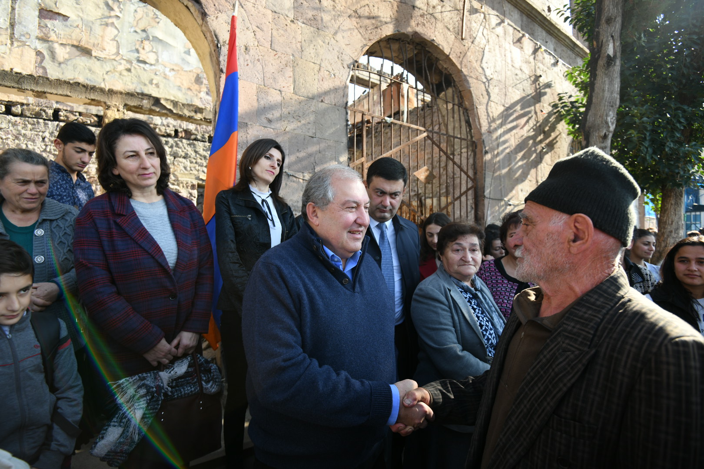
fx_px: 313
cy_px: 234
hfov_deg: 96.7
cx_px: 352
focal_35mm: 16
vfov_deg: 73.7
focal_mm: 16
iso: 200
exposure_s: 1/320
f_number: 4
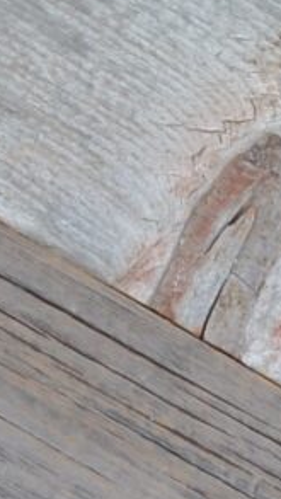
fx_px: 1959
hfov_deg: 6.8
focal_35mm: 148
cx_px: -743
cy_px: -115
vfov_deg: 14.0
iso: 250
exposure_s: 1/60
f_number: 8
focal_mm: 18
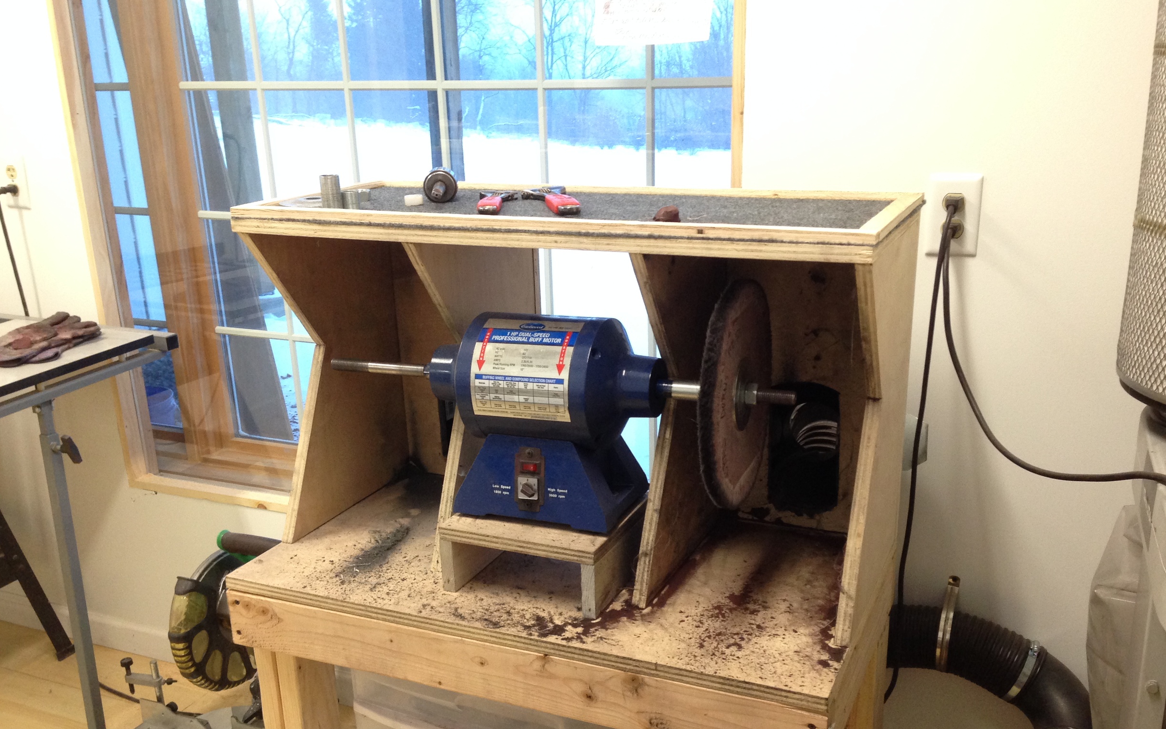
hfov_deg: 54.0
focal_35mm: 36
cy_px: 434
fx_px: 1144
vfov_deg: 35.2
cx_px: 598
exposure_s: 1/20
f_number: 2.4
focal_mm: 4.12
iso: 160
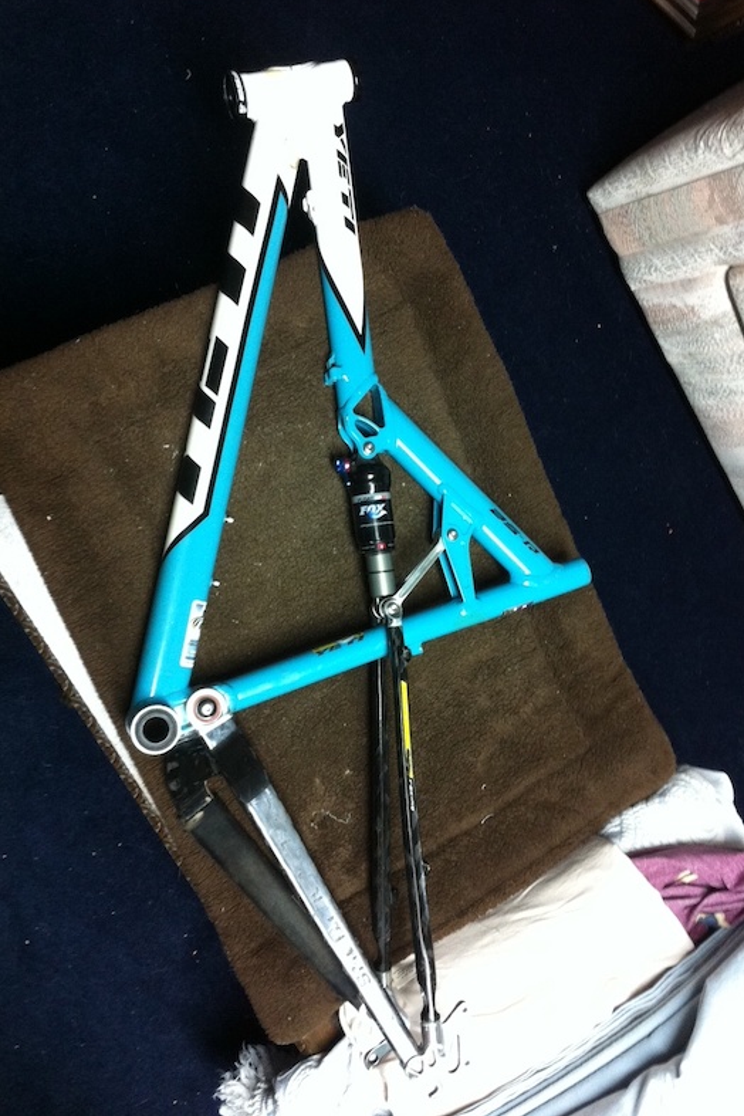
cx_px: 402
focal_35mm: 37
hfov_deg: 35.9
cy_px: 549
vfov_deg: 51.9
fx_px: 1147
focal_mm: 3.85
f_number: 2.8
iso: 250
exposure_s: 1/15
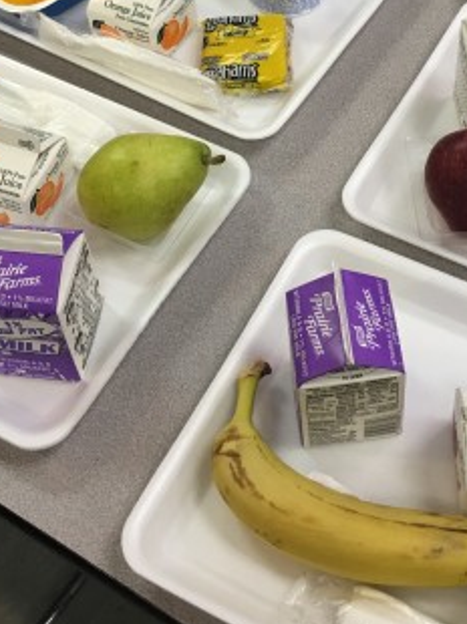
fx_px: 1063
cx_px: 319
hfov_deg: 24.6
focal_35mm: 59
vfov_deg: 31.7
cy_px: 111
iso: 25
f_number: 2.2
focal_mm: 4.15
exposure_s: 1/15
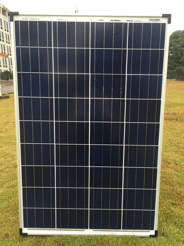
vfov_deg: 61.7
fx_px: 206
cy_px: 123
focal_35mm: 29
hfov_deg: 48.2
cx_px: 92
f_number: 2.2
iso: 32
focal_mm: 4.15
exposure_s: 1/50
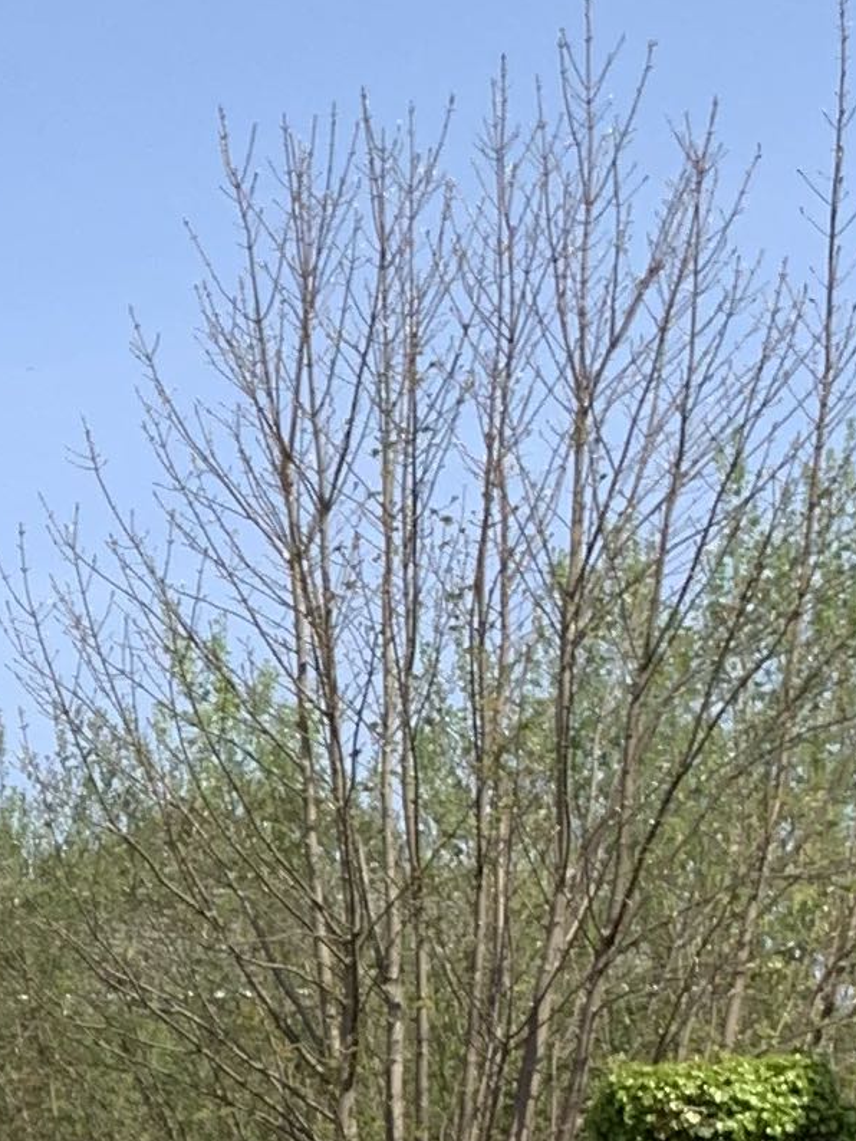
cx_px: -1204
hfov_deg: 9.9
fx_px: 4350
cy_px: 1683
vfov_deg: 14.0
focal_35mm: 132
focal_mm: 4.25
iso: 25
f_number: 1.8
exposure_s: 1/594
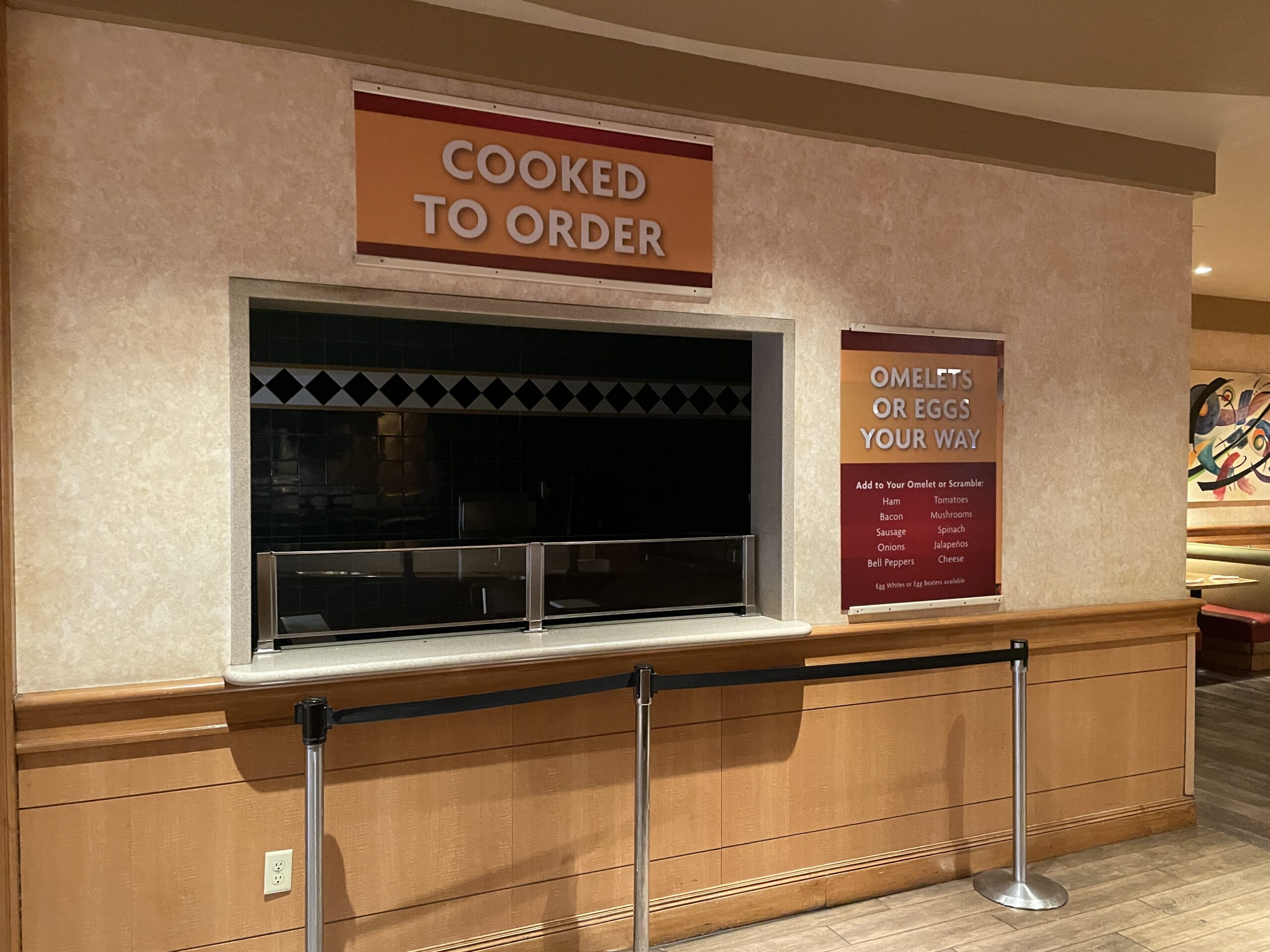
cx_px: 635
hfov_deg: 67.3
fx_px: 954
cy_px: 476
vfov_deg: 53.1
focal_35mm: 26
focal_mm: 4.2
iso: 640
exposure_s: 1/30
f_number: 1.6
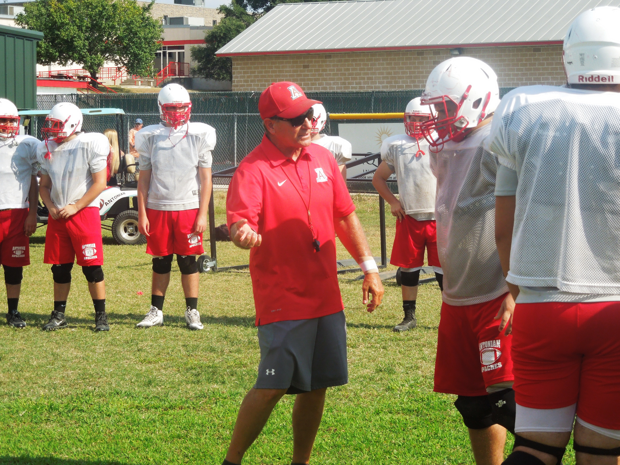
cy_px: 232
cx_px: 310
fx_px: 1594
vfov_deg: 16.6
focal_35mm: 89
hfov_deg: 22.0
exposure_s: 1/1000
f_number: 4.6
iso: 200
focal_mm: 16
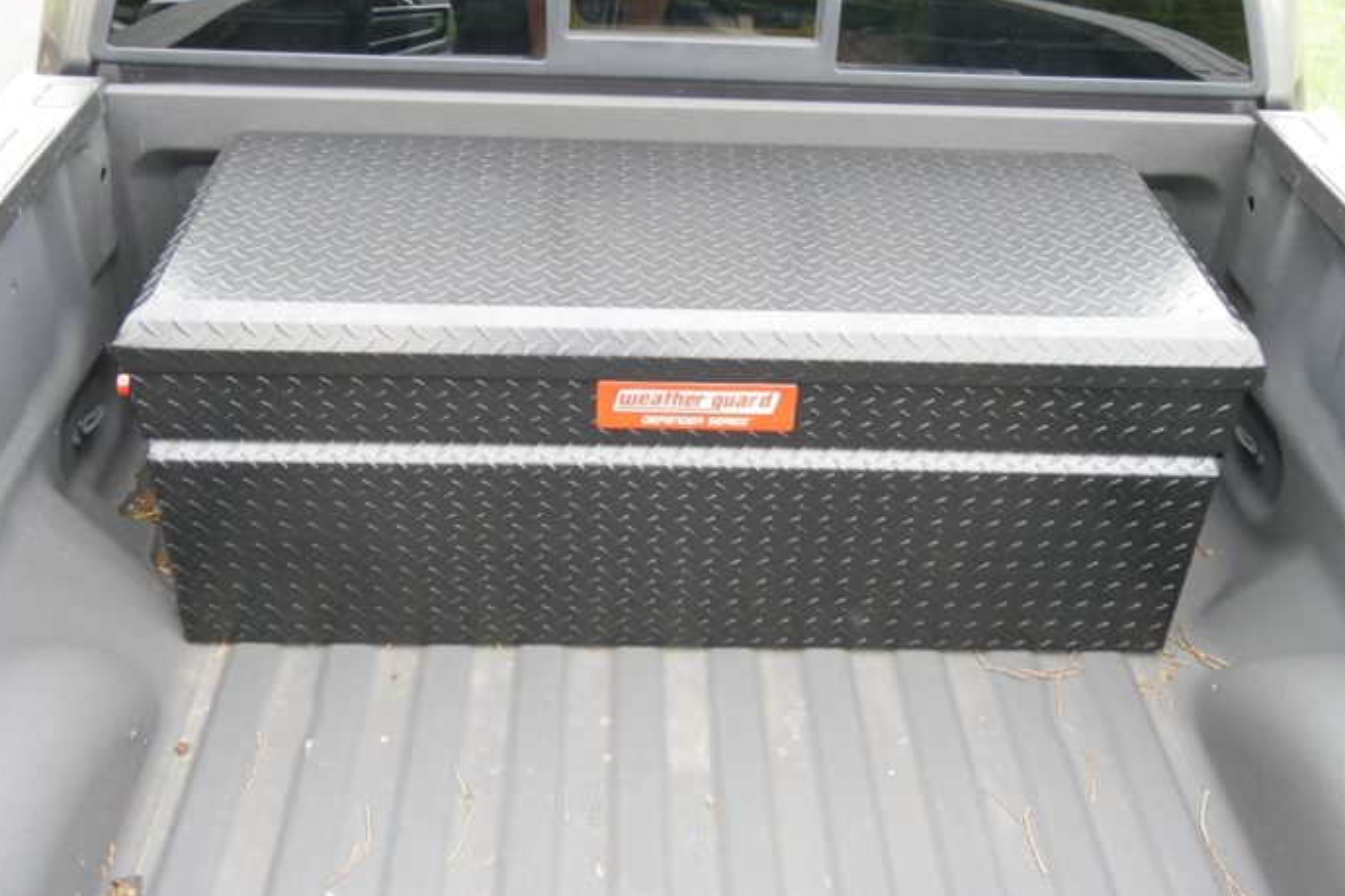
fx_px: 1494
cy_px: 397
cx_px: 671
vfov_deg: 33.3
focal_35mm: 40
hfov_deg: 48.5
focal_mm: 19
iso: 200
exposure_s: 1/60
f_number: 3.8
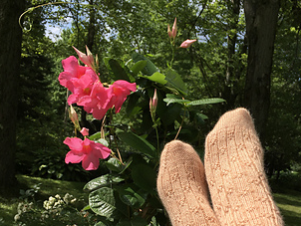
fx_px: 418
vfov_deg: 29.7
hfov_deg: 39.5
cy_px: 179
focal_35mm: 48
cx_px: 178
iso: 25
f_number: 2.2
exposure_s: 1/1748
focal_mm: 4.15
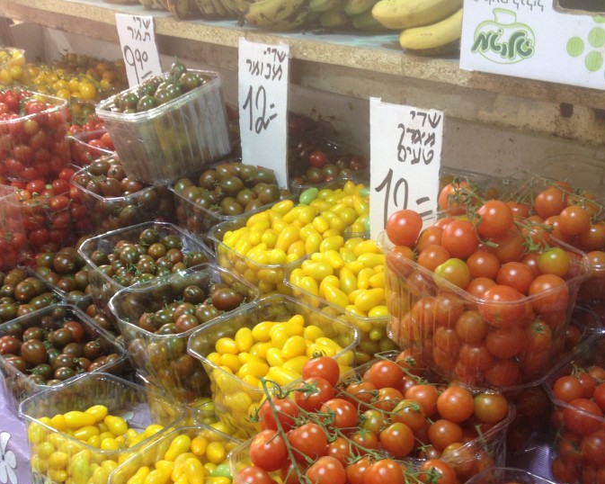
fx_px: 931
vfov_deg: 29.0
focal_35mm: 52
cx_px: 244
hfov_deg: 35.9
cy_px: 309
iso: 50
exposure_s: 1/20
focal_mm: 4.28
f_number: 2.4
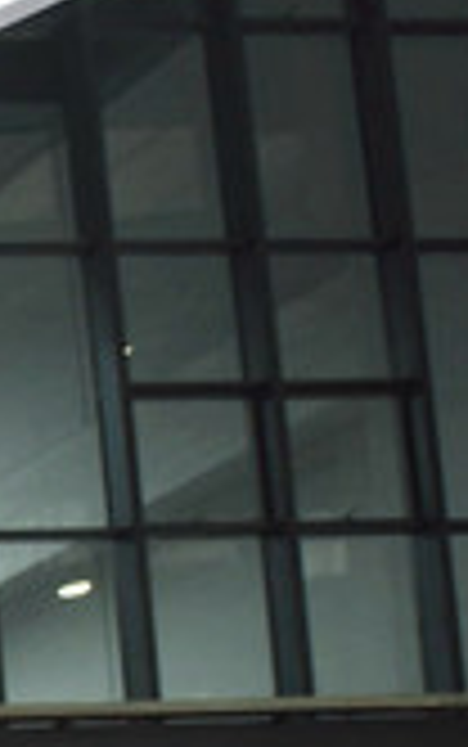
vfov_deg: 18.9
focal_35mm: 88
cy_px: 1289
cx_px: -1413
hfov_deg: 8.1
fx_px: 1793
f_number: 3.2
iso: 400
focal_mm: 14
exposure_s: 1/125
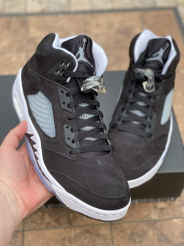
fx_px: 369
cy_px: 123
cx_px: 92
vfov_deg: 36.8
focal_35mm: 52
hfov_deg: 28.0
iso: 20
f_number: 2
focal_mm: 6
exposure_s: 1/600
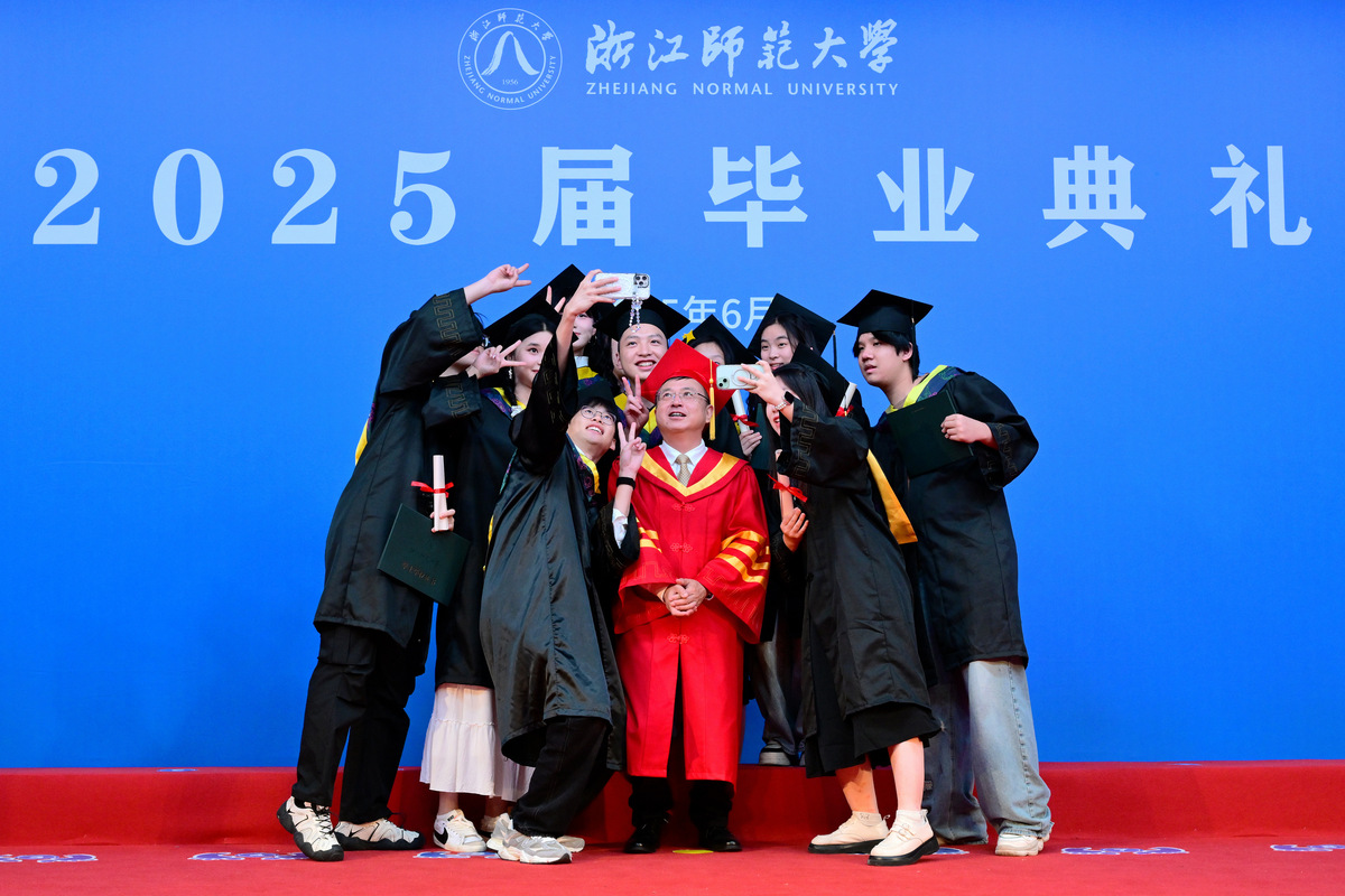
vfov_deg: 23.8
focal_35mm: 57
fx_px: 2129
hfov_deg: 35.1
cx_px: 672
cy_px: 448
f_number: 8
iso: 1600
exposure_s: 1/80
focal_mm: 57
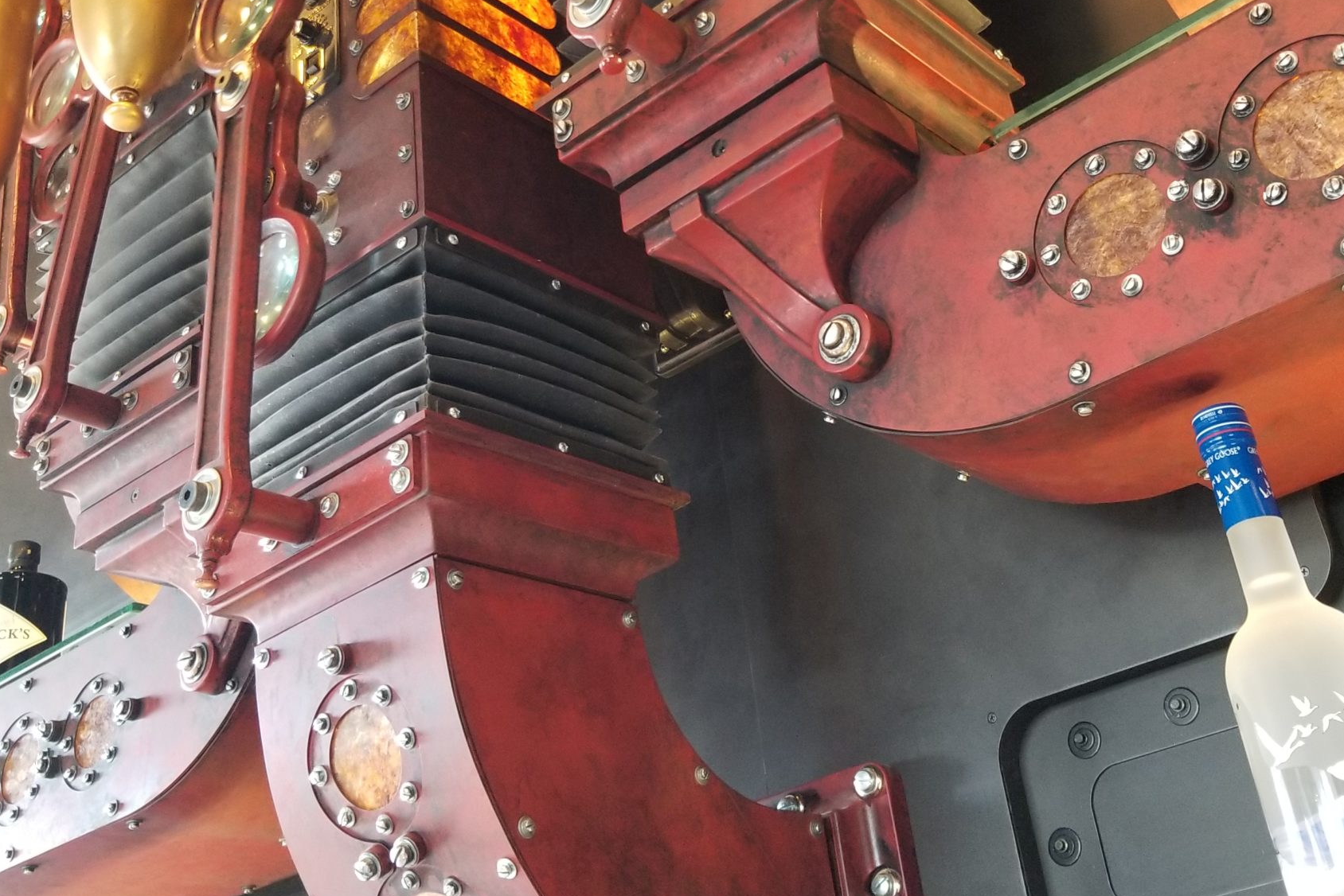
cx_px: 757
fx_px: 1531
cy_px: 282
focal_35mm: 41
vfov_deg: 32.3
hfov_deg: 47.3
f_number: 1.7
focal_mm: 4.25
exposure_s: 1/30
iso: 200
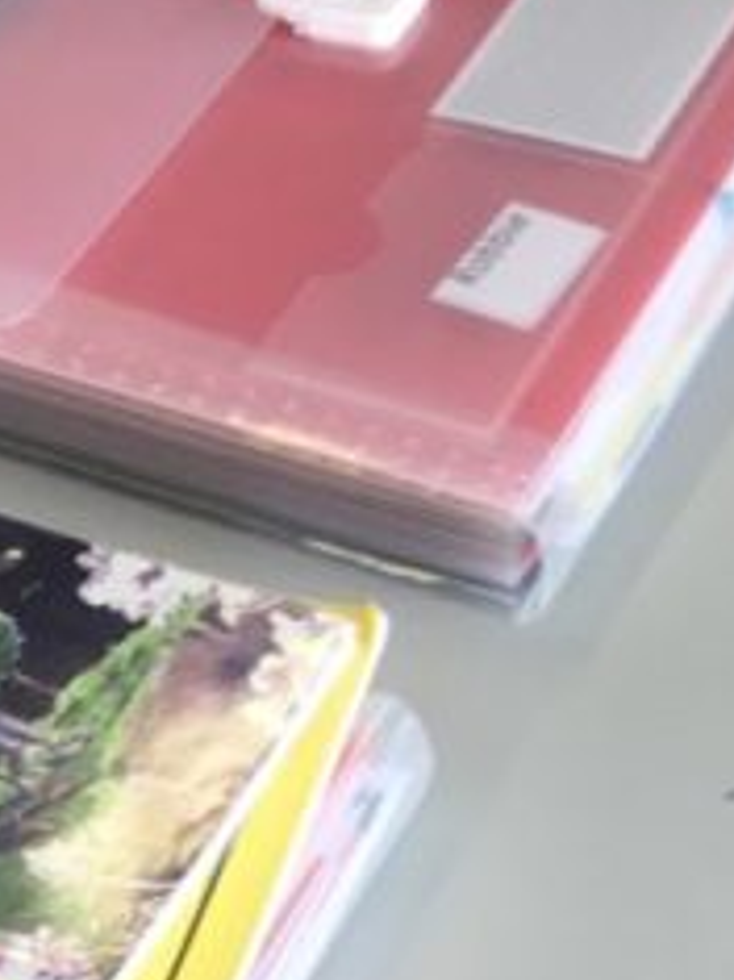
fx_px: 3820
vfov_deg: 14.0
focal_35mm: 135
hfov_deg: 11.0
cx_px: 354
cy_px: 1276
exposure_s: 1/100
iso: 32
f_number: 2.4
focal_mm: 3.3
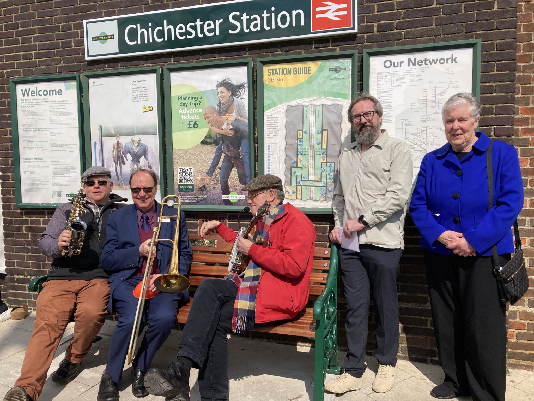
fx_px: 432
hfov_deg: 63.4
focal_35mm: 28
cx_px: 267
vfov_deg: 49.7
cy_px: 200
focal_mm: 3.99
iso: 20
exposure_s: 1/3436
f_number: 1.8
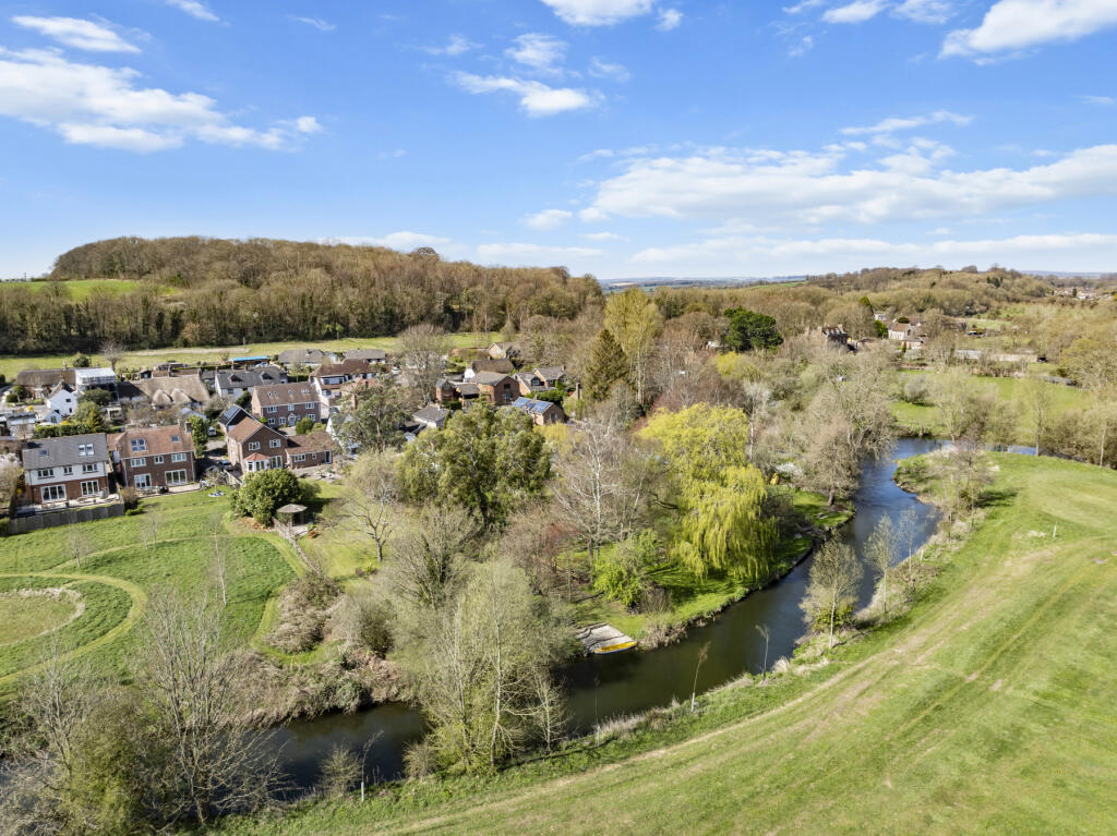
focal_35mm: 24
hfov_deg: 71.6
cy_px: 418
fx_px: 774
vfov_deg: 56.8
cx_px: 558
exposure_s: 1/400
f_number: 2.8
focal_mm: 12.29
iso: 110
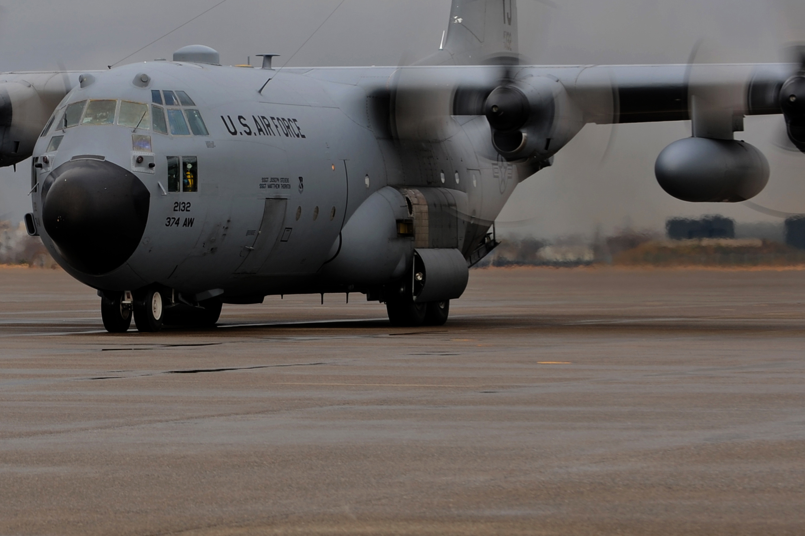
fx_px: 5029
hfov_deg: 9.1
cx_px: 71
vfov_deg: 6.1
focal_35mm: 225
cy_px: 126
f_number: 9
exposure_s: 1/100
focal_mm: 105
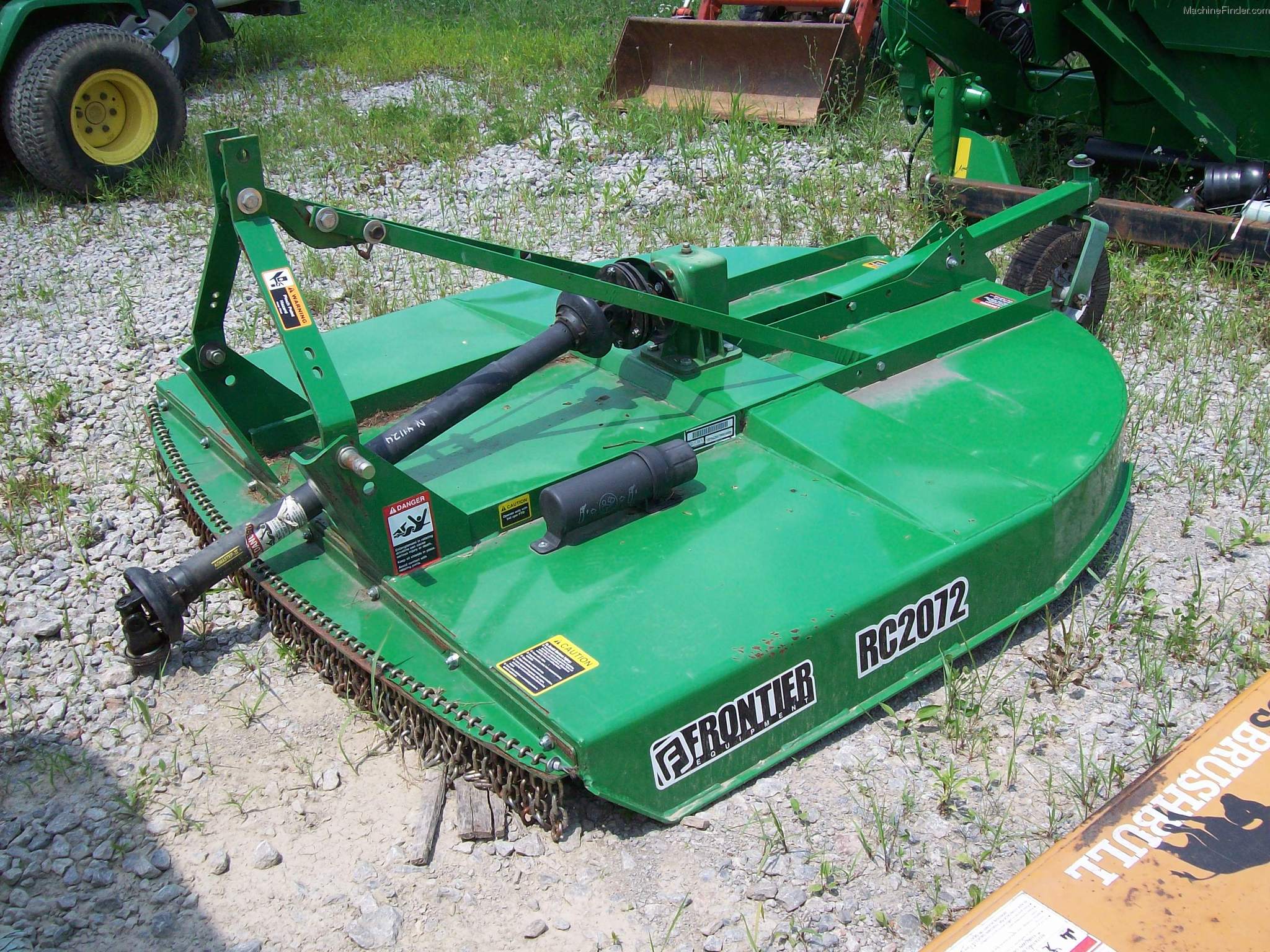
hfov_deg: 51.4
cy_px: 476
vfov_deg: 39.7
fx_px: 1321
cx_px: 635
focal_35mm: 36
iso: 80
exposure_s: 1/351
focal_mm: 6
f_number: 4.8
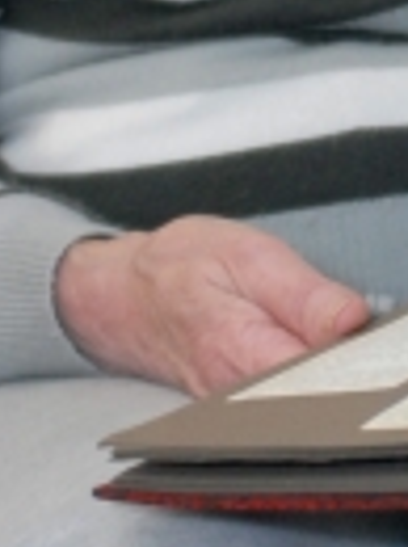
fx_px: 3548
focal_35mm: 225
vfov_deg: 8.7
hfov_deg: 6.5
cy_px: -162
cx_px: 538
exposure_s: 1/250
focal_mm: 26
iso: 400
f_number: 2.8
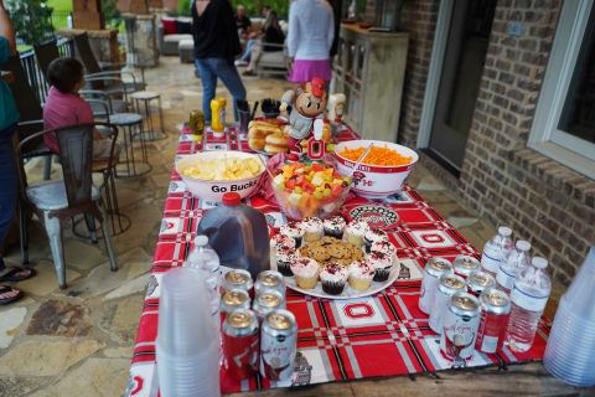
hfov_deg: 65.5
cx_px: 298
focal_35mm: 28
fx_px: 463
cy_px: 198
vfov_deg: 46.4
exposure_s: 1/400
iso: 800
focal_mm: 28
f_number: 2.8
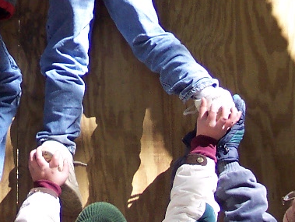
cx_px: 71
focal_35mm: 129
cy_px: -121
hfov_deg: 15.2
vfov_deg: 11.0
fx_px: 1100
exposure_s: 1/250
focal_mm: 8
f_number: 2.8
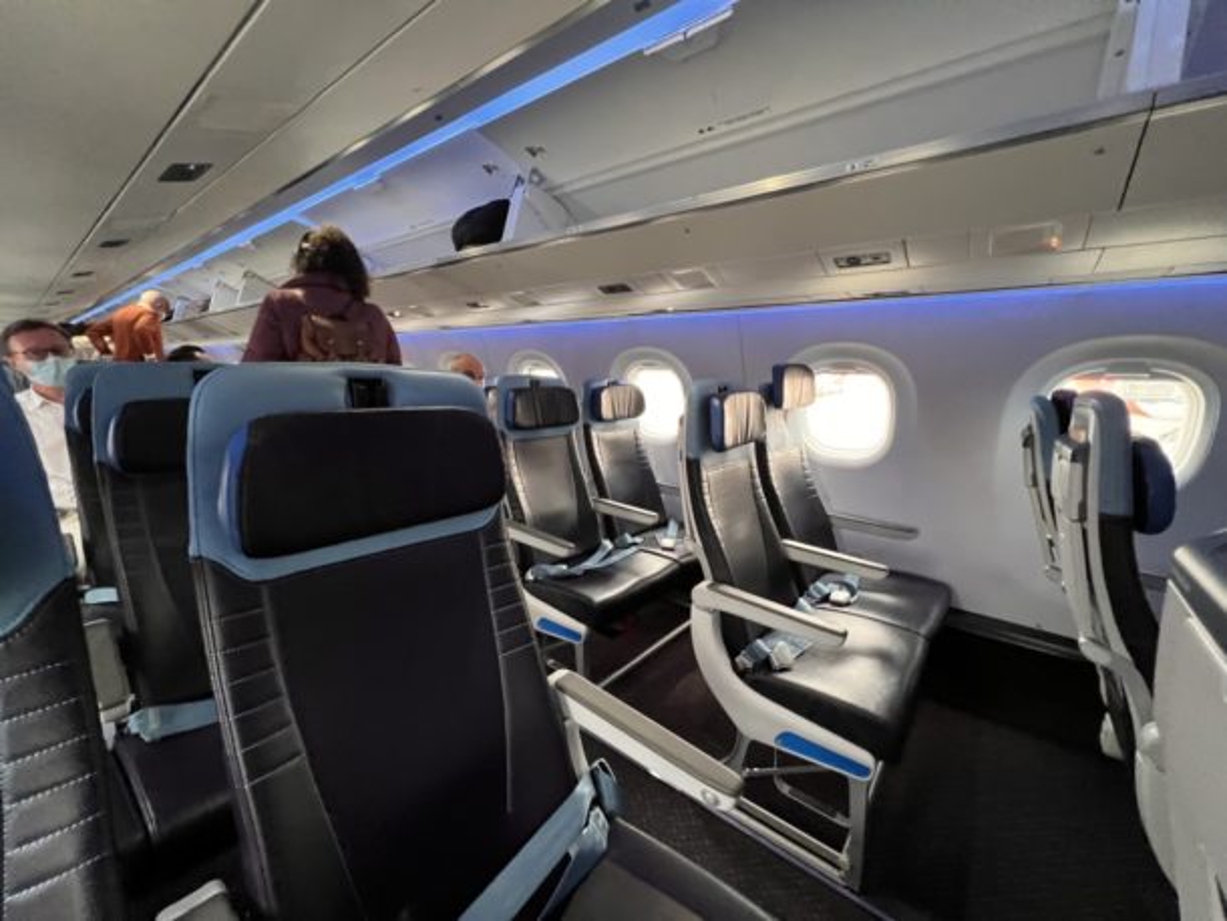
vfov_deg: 90.0
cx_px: 614
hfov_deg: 106.2
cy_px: 460
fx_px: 461
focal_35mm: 13
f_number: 1.8
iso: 800
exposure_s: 1/57
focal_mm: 1.57
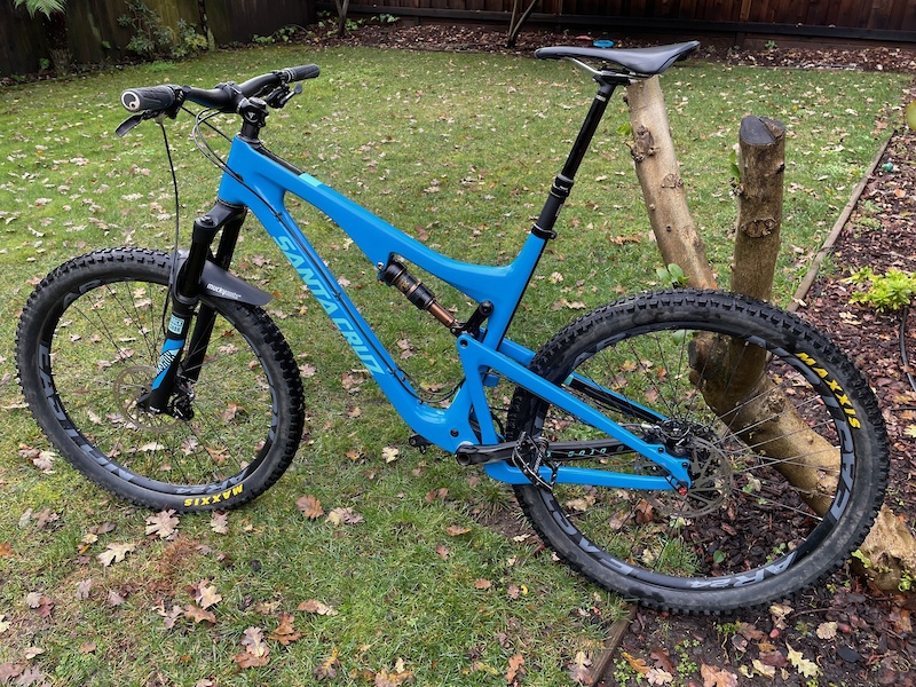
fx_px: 688
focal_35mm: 26
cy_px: 344
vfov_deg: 53.1
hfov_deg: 67.3
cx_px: 458
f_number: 1.6
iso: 32
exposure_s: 1/141
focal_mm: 4.2
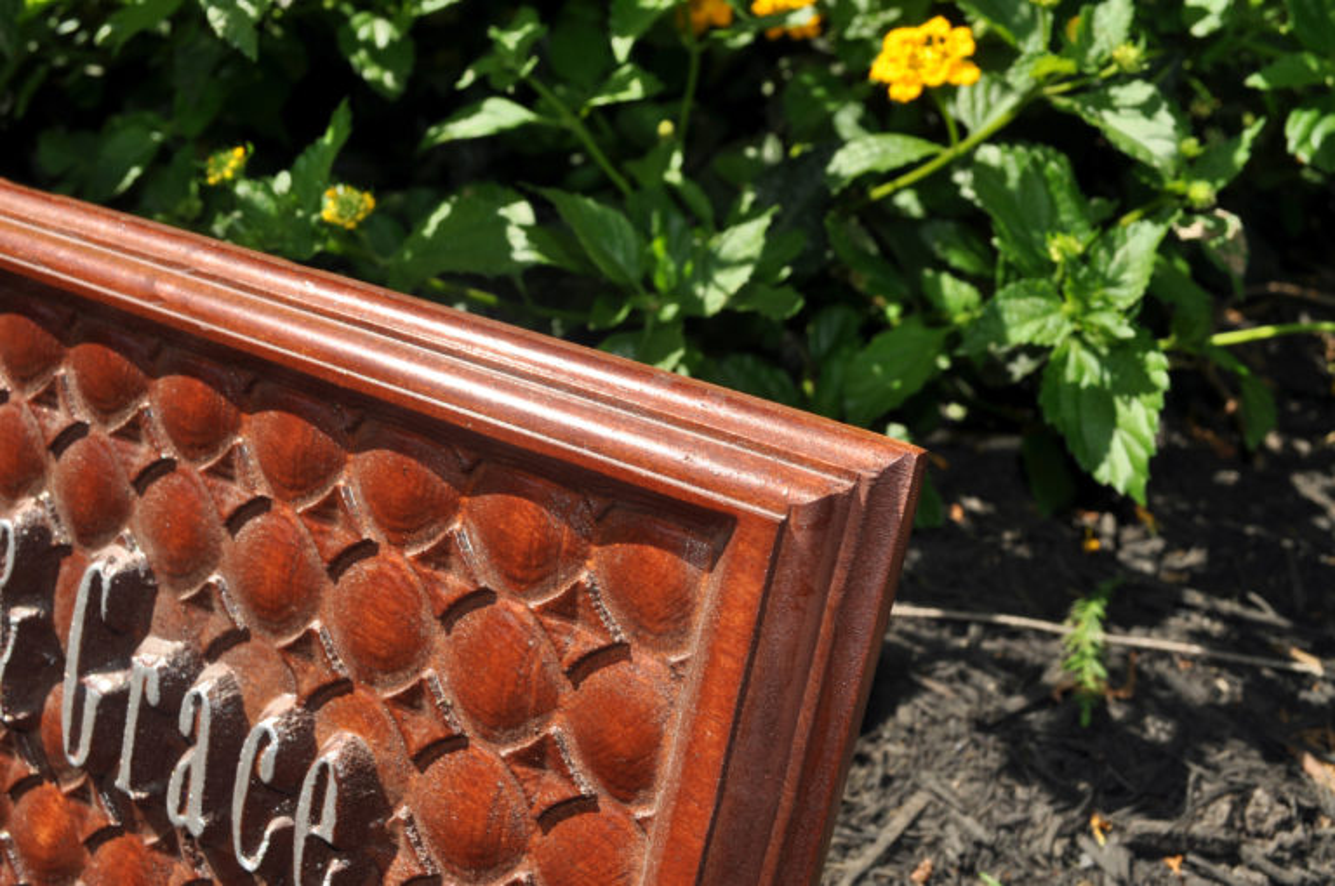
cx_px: 668
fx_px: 1444
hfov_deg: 49.6
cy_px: 443
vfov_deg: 34.1
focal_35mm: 39
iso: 200
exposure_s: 1/200
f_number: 11
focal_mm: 26
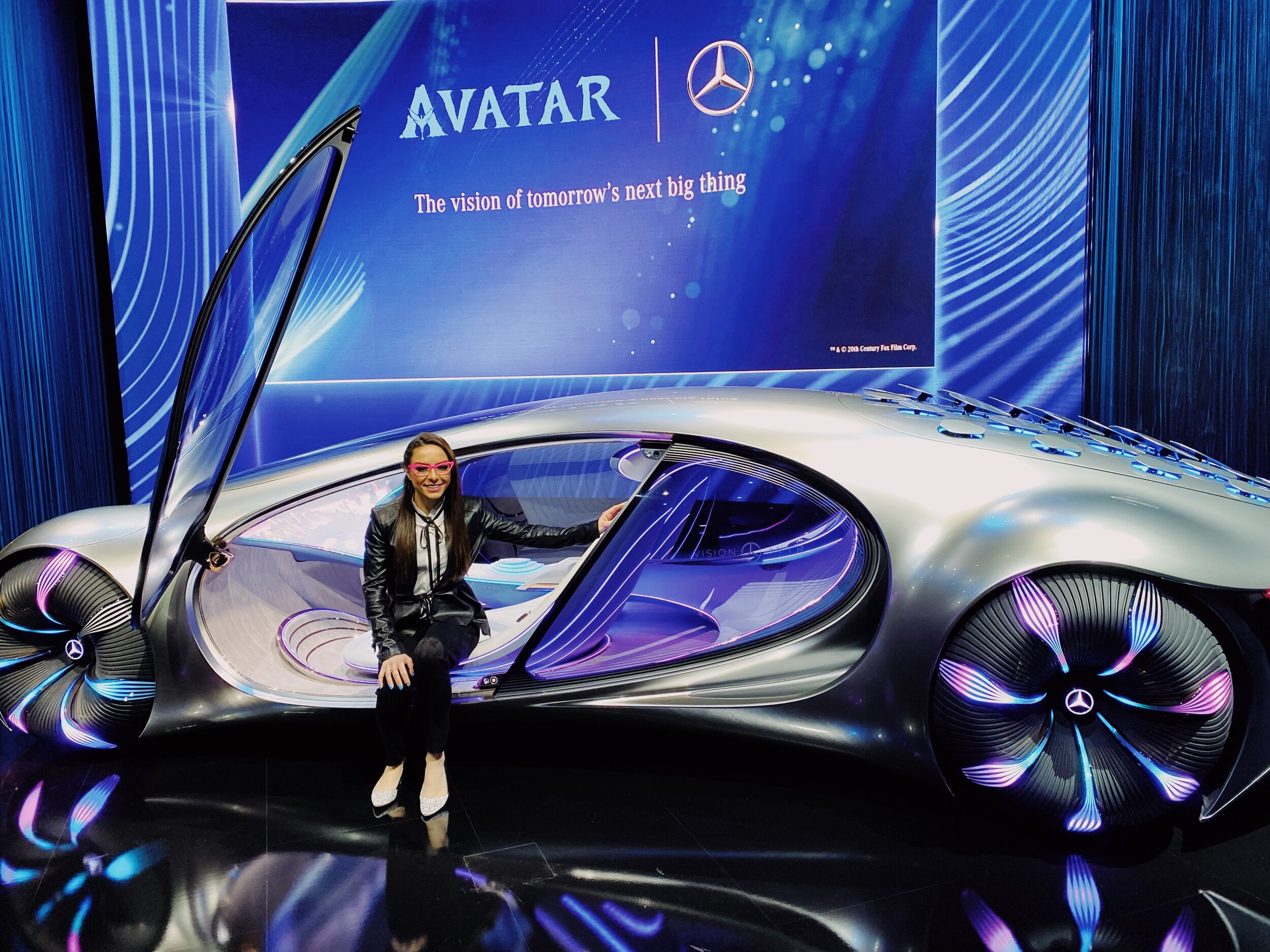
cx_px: 635
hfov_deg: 67.3
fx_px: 954
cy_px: 476
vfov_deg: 53.1
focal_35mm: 26
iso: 200
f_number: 1.8
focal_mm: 4.25
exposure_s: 1/58
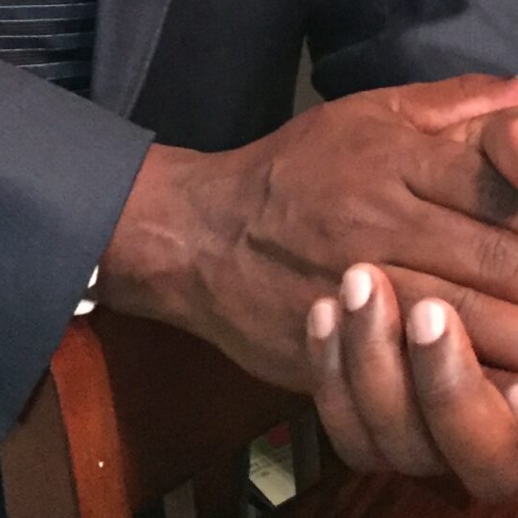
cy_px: -467
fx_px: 2032
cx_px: 117
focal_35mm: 120
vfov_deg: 12.9
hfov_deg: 14.5
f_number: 2.2
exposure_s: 1/15
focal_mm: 4.15
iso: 320
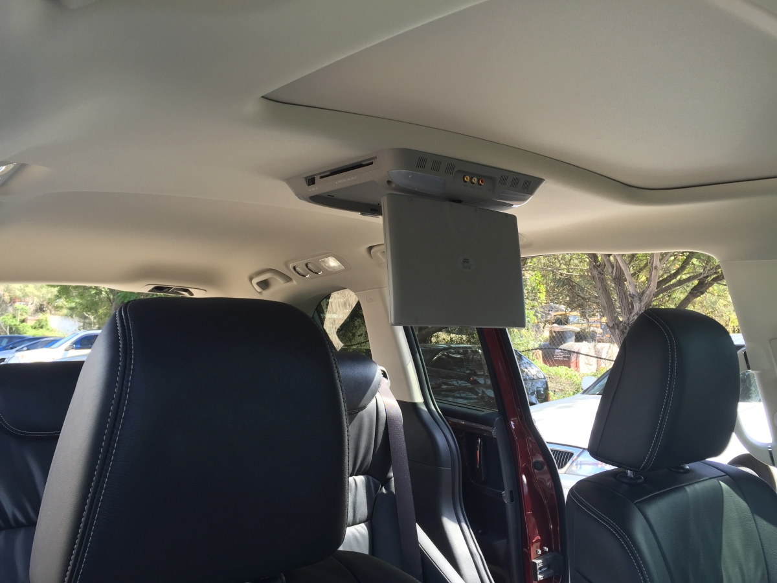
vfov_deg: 48.2
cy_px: 292
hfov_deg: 61.7
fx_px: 651
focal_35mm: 29
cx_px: 388
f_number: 2.2
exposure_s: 1/100
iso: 32
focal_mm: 4.15
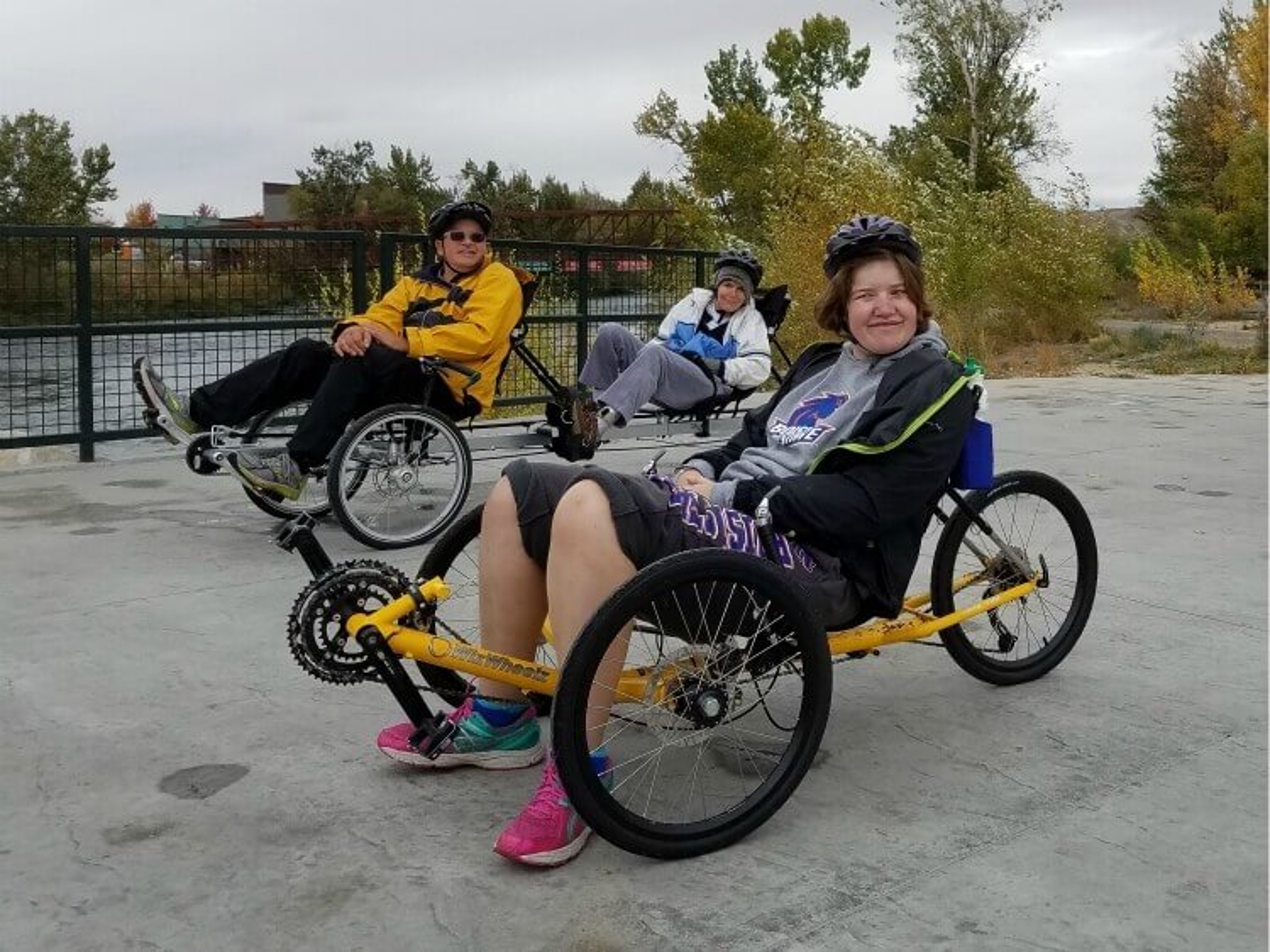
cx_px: 635
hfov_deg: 67.3
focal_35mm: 26
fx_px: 954
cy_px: 476
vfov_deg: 53.0
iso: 50
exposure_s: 1/1436
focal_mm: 4.2
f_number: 1.7
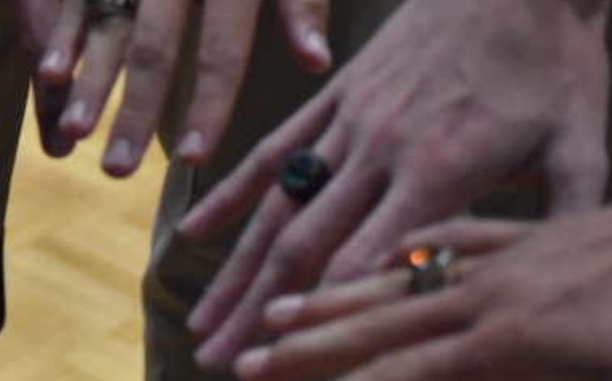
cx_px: -95
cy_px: 178
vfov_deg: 4.6
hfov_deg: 7.4
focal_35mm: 282
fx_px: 4701
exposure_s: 1/125
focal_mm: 70
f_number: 4
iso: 2800
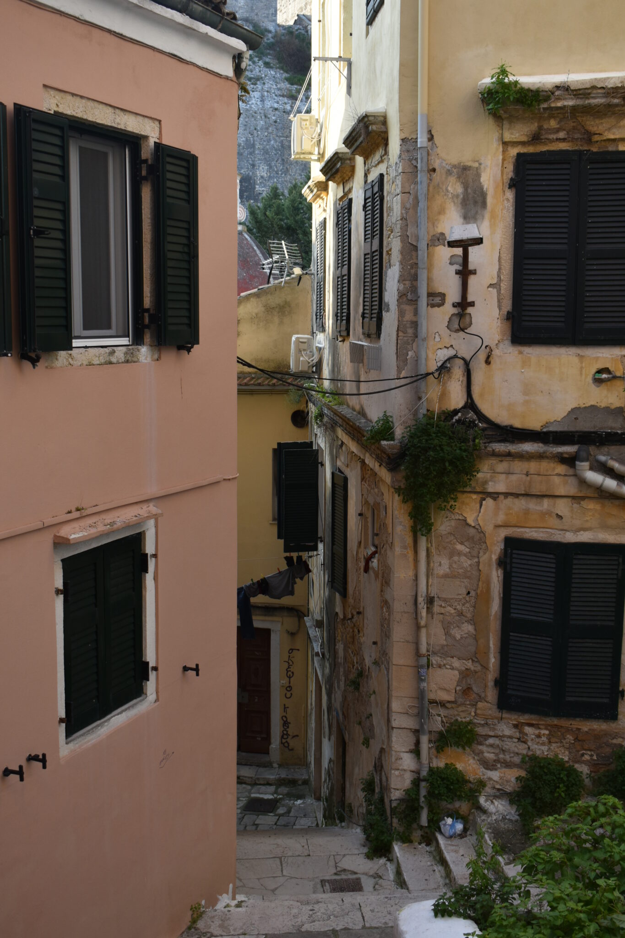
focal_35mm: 39
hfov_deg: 34.2
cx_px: 312
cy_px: 469
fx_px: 1016
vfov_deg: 49.6
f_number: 5.6
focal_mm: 26
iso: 280
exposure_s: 1/250
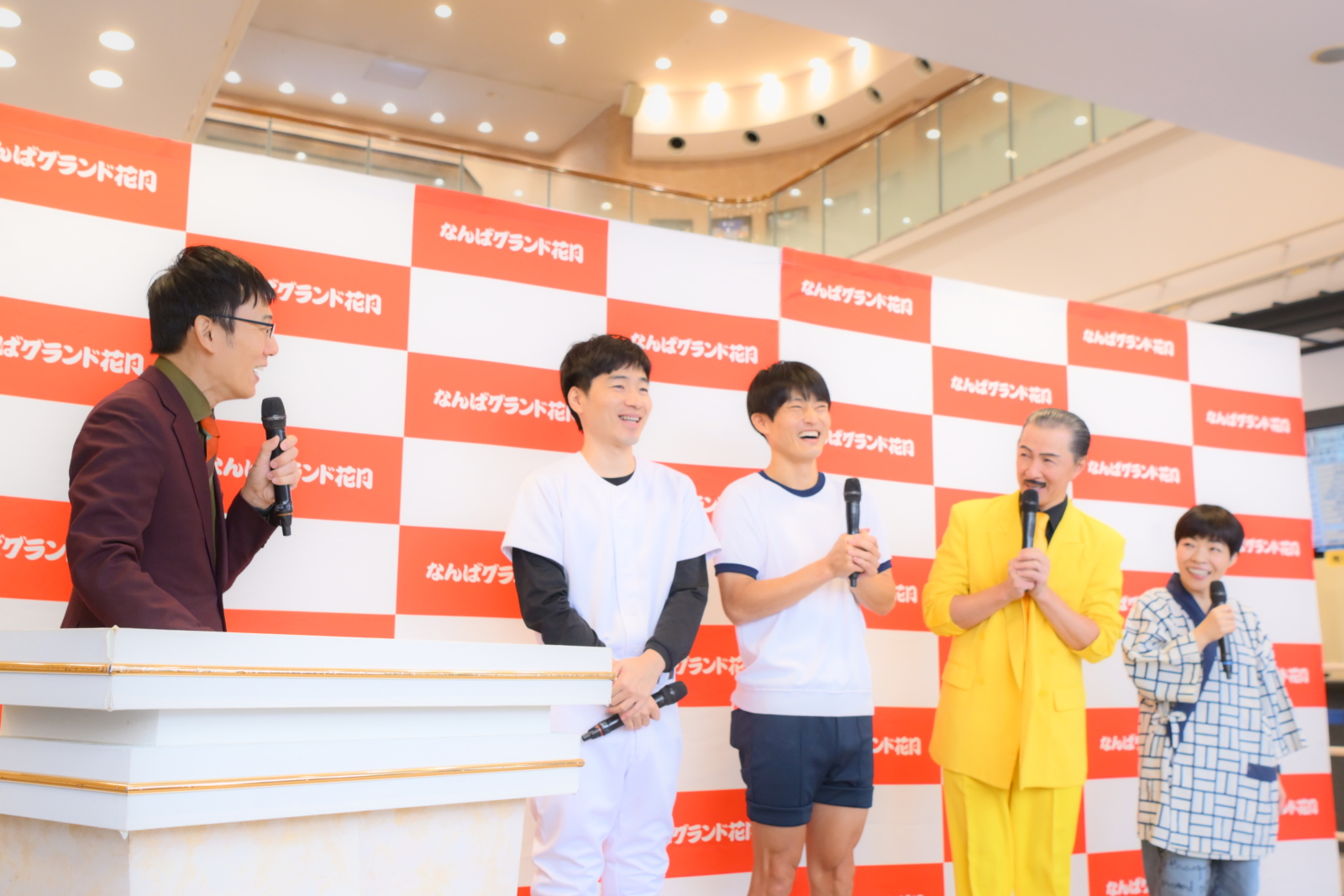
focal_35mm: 36
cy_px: 448
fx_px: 1344
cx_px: 672
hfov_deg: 53.1
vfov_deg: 36.9
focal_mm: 24
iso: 1000
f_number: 4
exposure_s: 1/160
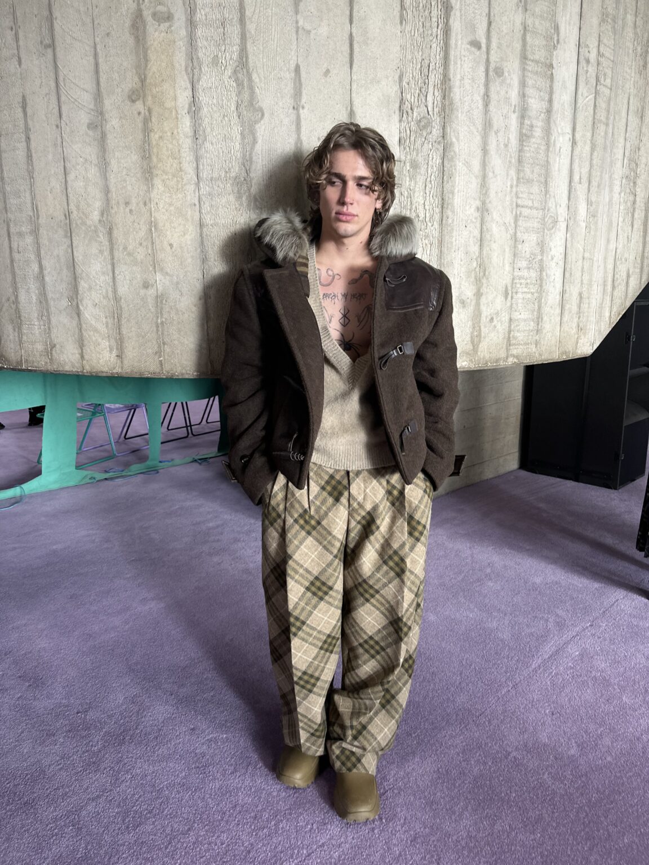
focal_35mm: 24
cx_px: 324
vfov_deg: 71.6
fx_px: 600
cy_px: 432
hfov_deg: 56.8
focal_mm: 6.86
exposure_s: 1/100
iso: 125
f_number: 1.78
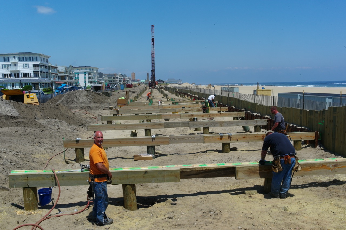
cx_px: 173
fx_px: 336
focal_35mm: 35
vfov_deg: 37.8
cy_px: 115
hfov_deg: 54.5
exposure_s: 1/125
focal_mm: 35
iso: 160
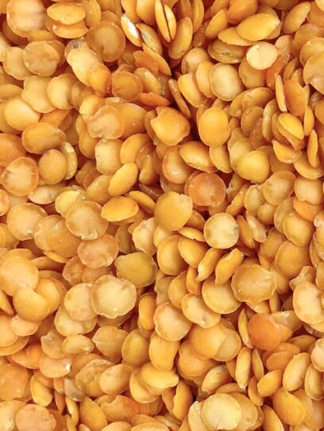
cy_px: 179
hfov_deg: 28.5
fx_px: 611
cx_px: 292
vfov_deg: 38.8
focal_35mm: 49
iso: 400
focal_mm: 4.2
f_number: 1.6
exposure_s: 1/50
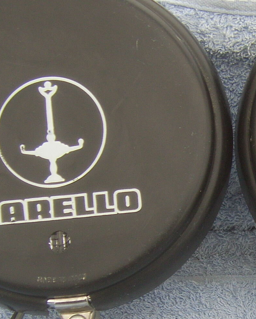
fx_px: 919
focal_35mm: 97
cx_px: 270
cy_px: 231
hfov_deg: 15.5
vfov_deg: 19.6
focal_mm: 7.8
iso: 50
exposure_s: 1/50
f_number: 2.8
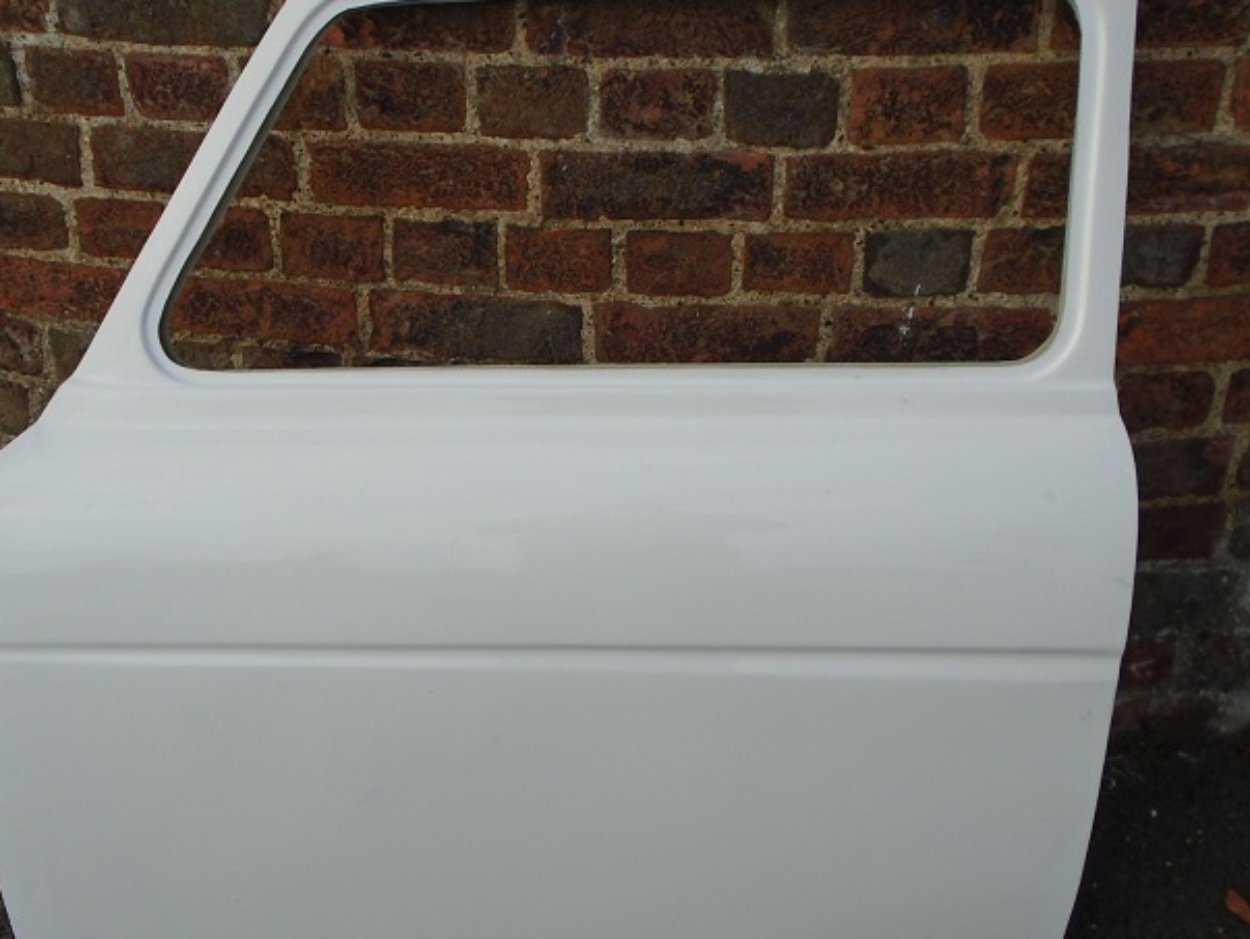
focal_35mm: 40
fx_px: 1445
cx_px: 549
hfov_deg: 46.7
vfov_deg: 36.0
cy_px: 454
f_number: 8.8
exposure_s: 1/160
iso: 100
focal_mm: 5.5
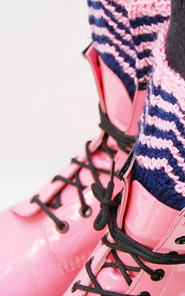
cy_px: 154
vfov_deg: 11.6
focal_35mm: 181
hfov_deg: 7.2
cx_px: 153
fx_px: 1461
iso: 400
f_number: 5
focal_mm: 70
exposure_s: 1/125
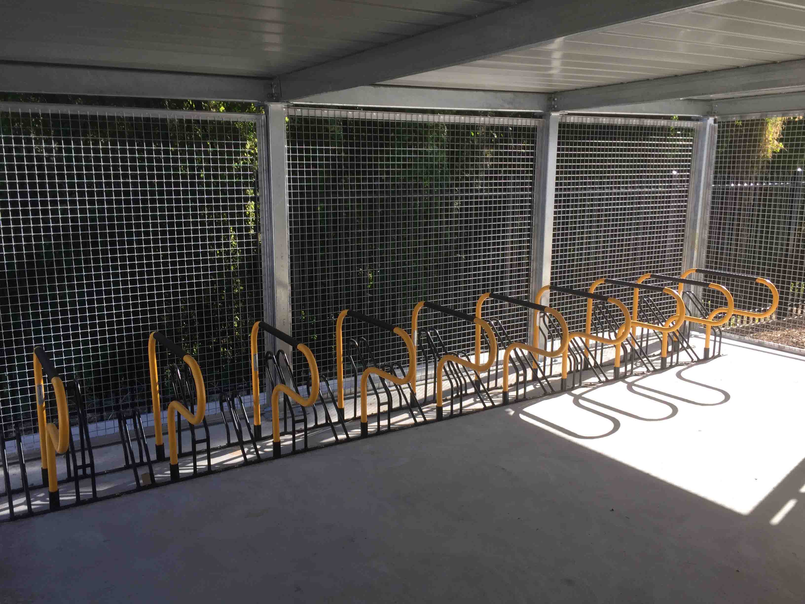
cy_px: 302
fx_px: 674
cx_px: 402
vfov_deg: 48.2
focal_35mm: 29
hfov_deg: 61.7
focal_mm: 4.15
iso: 32
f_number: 2.2
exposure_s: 1/412
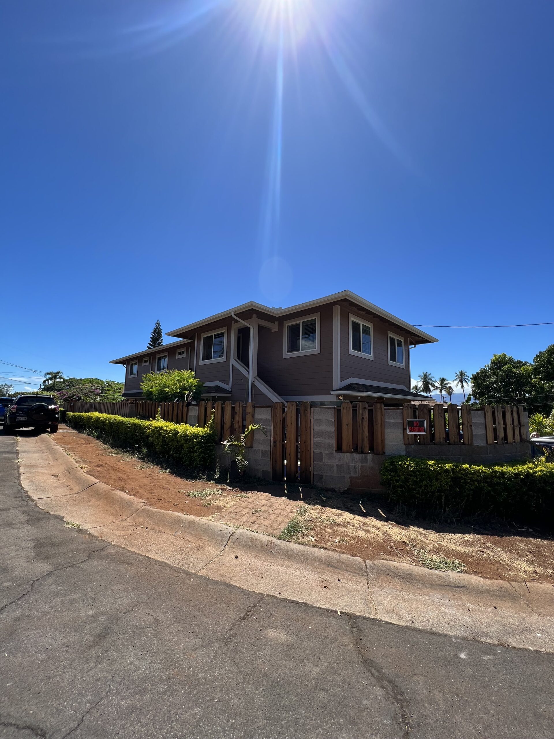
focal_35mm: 13
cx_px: 277
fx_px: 277
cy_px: 370
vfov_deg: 106.2
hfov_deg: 89.9
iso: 32
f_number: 1.8
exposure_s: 1/1064
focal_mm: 1.57
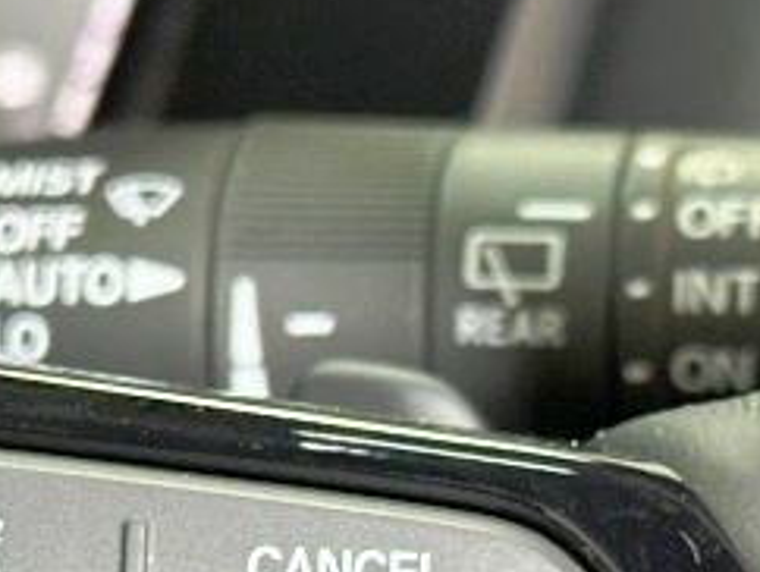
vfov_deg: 7.2
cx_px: 239
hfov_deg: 9.7
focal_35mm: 203
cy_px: 805
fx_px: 4461
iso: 500
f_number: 1.78
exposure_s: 1/40
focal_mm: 6.86
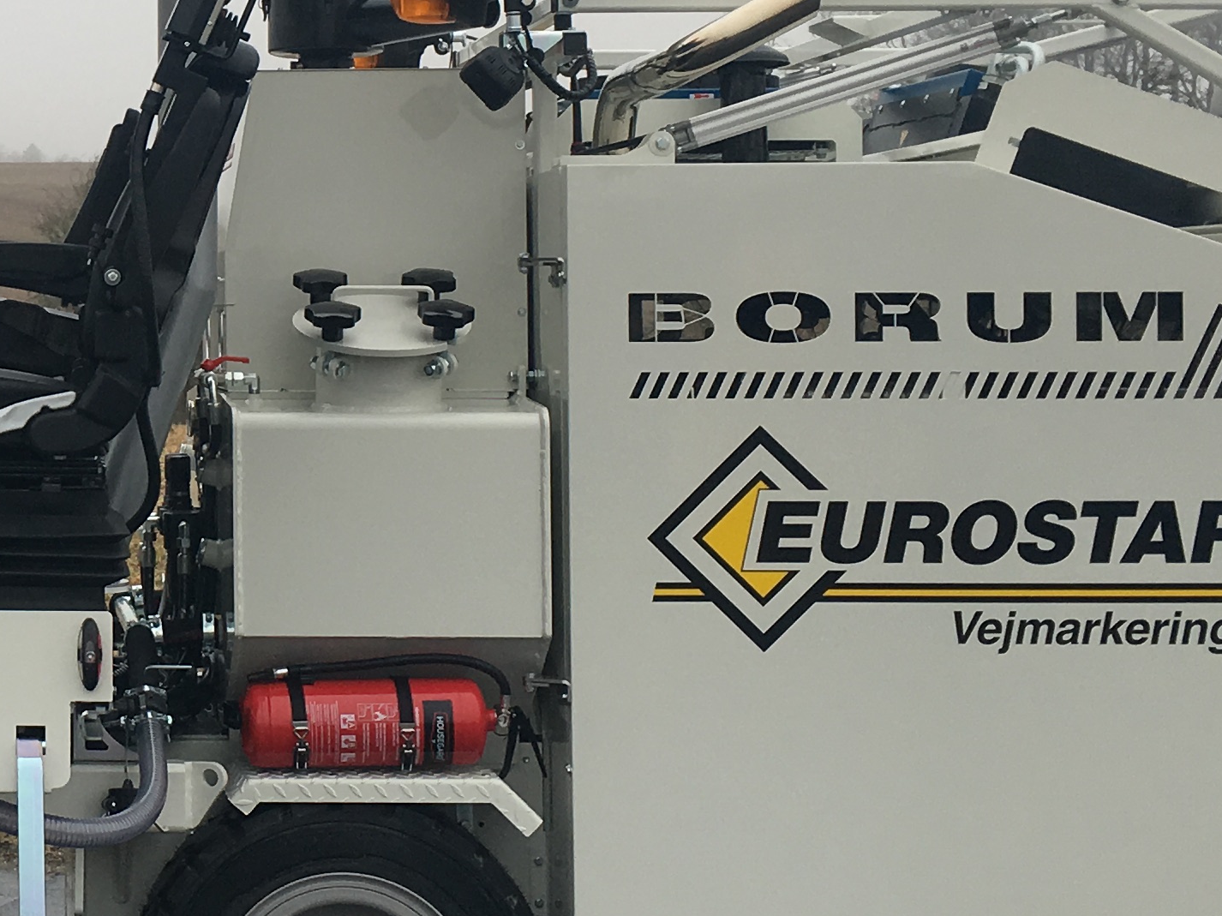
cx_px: -131
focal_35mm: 82
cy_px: 281
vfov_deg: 17.9
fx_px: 2894
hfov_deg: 22.5
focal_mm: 4.15
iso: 25
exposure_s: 1/354
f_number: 2.2
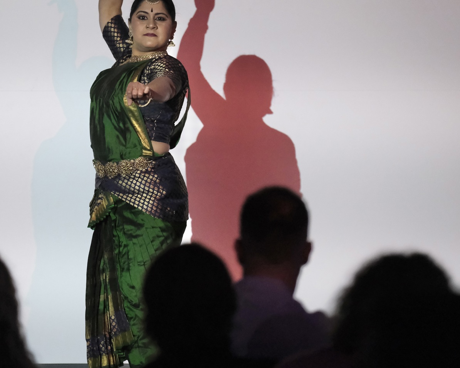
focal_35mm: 317
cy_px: 129
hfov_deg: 6.1
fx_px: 4315
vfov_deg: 4.9
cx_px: 179
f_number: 2.8
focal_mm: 140
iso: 6400
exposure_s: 1/500
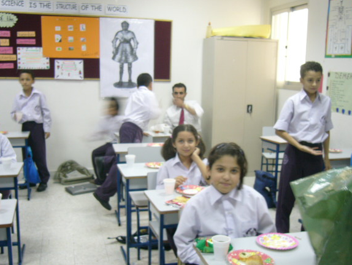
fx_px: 397
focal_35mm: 39
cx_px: 183
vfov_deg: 36.8
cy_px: 144
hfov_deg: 47.8
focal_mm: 5.8
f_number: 2.8
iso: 50
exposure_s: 1/8
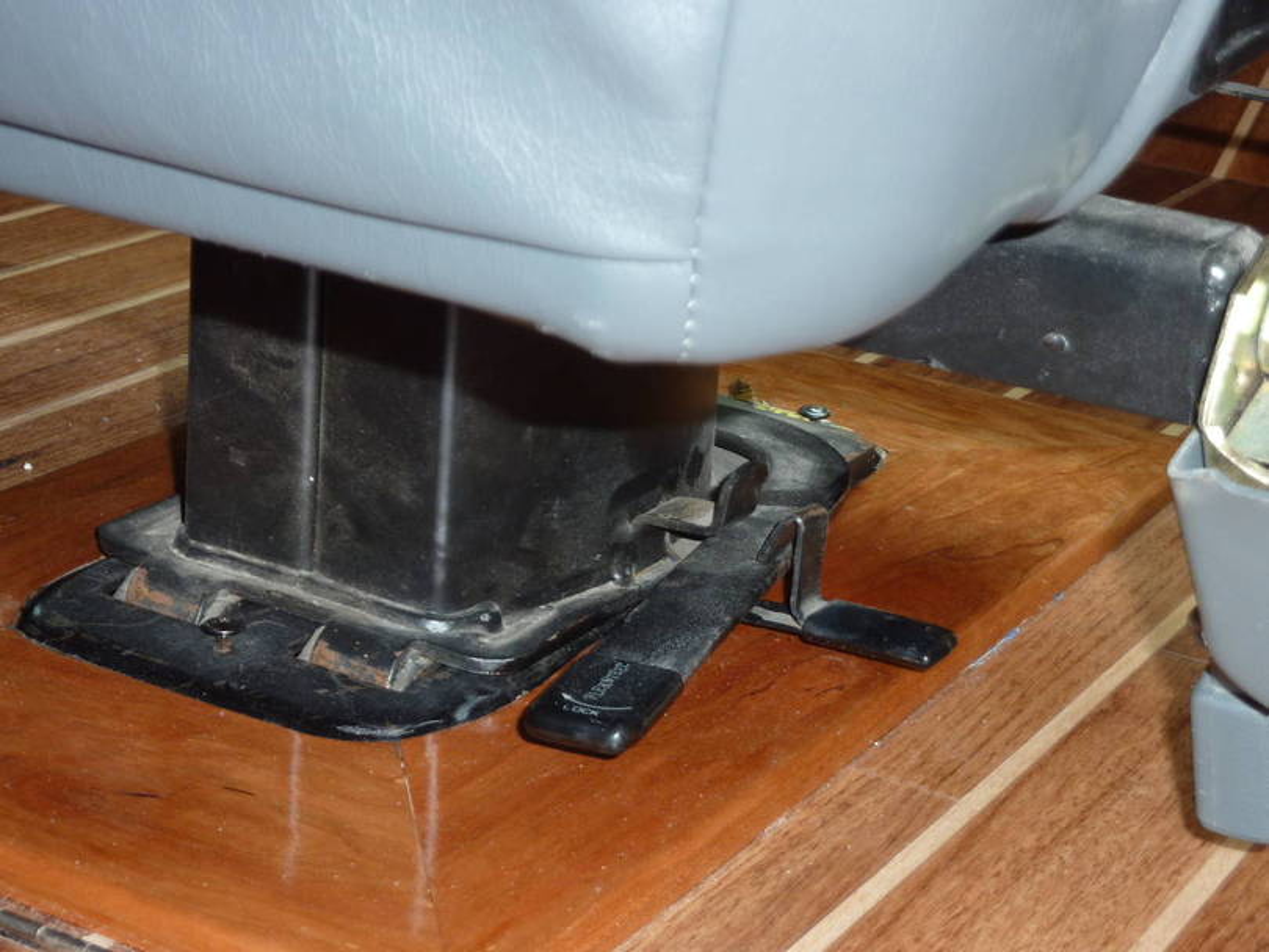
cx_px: 634
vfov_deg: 20.5
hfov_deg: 27.0
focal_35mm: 72
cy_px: 476
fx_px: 2640
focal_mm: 11.9
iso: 100
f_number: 4.1
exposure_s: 1/30
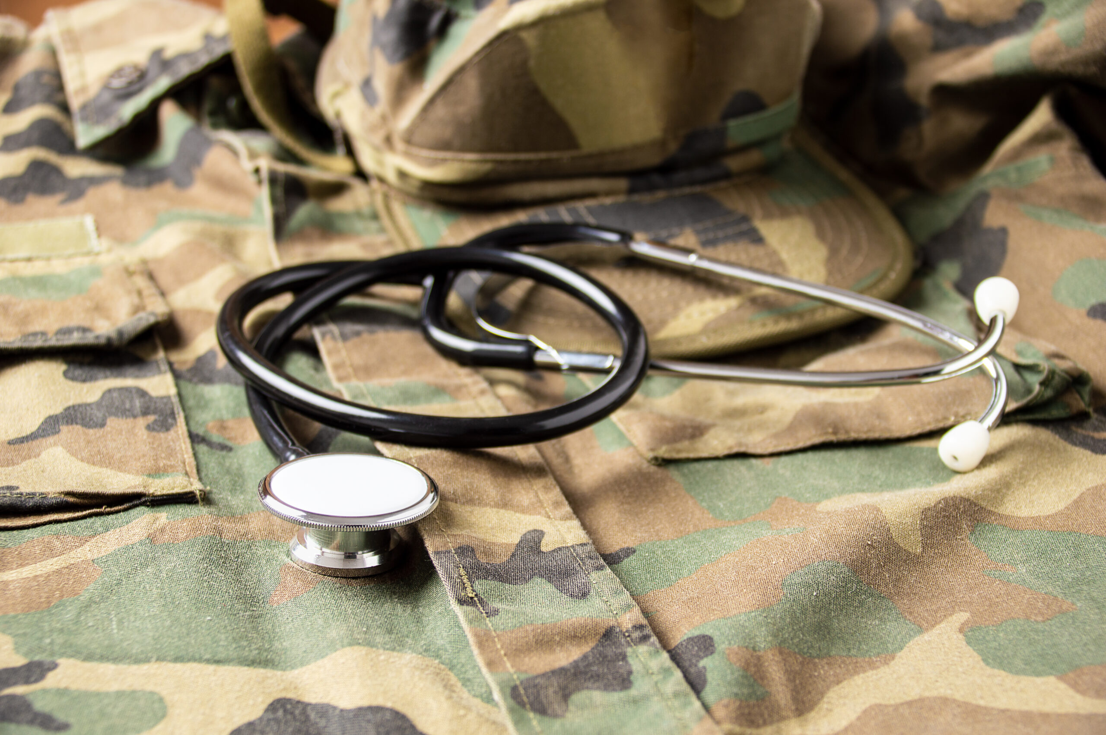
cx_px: 553
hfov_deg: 27.0
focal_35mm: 75
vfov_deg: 18.1
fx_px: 2302
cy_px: 368
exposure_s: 1/200
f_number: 5.6
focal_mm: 50
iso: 100
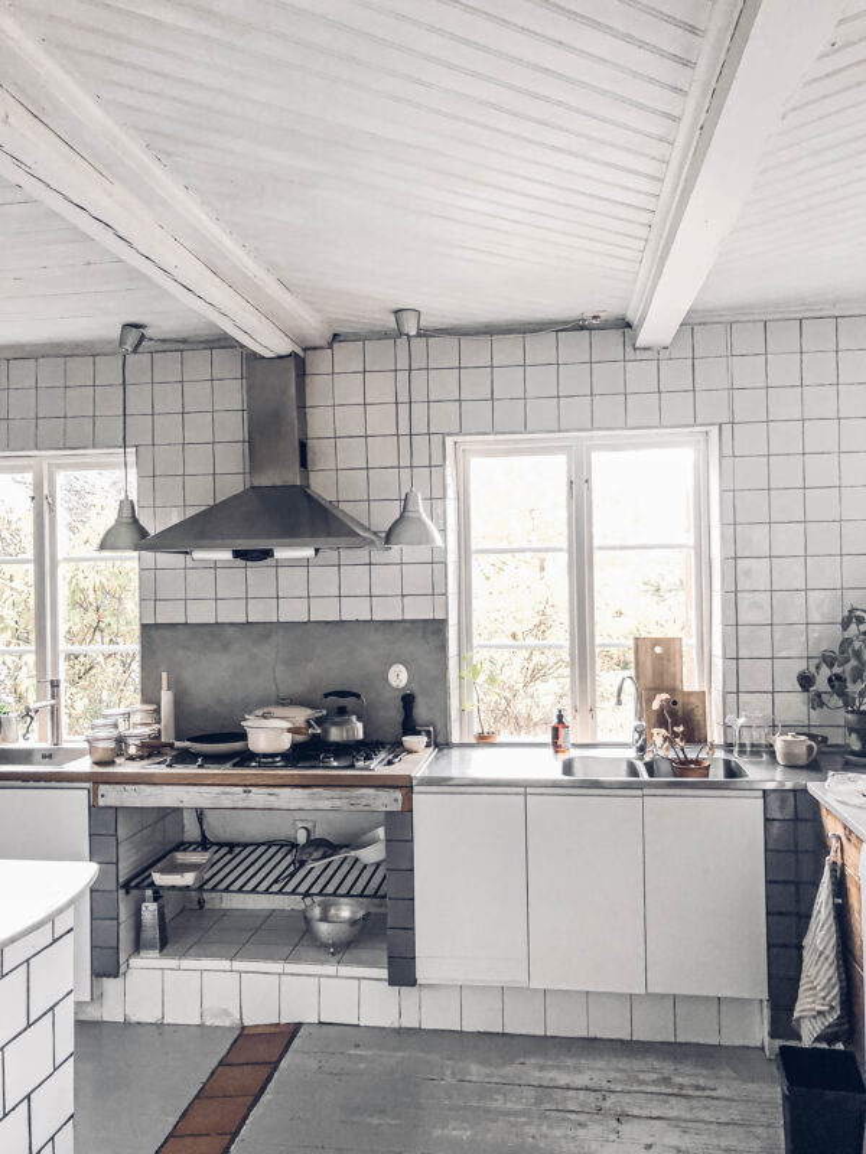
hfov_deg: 49.7
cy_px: 577
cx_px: 433
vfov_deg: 63.4
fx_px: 934
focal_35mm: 28
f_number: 1.8
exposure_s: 1/15
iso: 40
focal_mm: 3.99
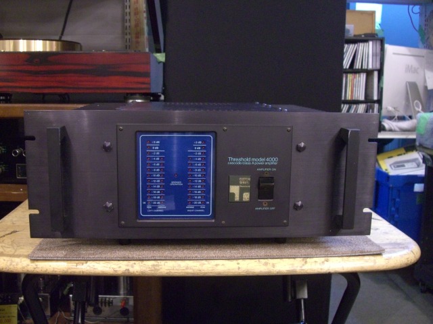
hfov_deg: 49.0
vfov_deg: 37.7
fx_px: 475
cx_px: 216
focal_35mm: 38
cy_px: 162
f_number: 2.8
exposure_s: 1/10
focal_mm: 7.9
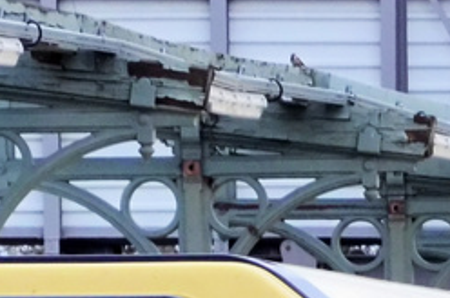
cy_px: 727
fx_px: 12281
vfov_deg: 1.4
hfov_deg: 2.1
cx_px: 569
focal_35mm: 985
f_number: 7.1
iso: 1000
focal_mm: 100
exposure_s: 1/800
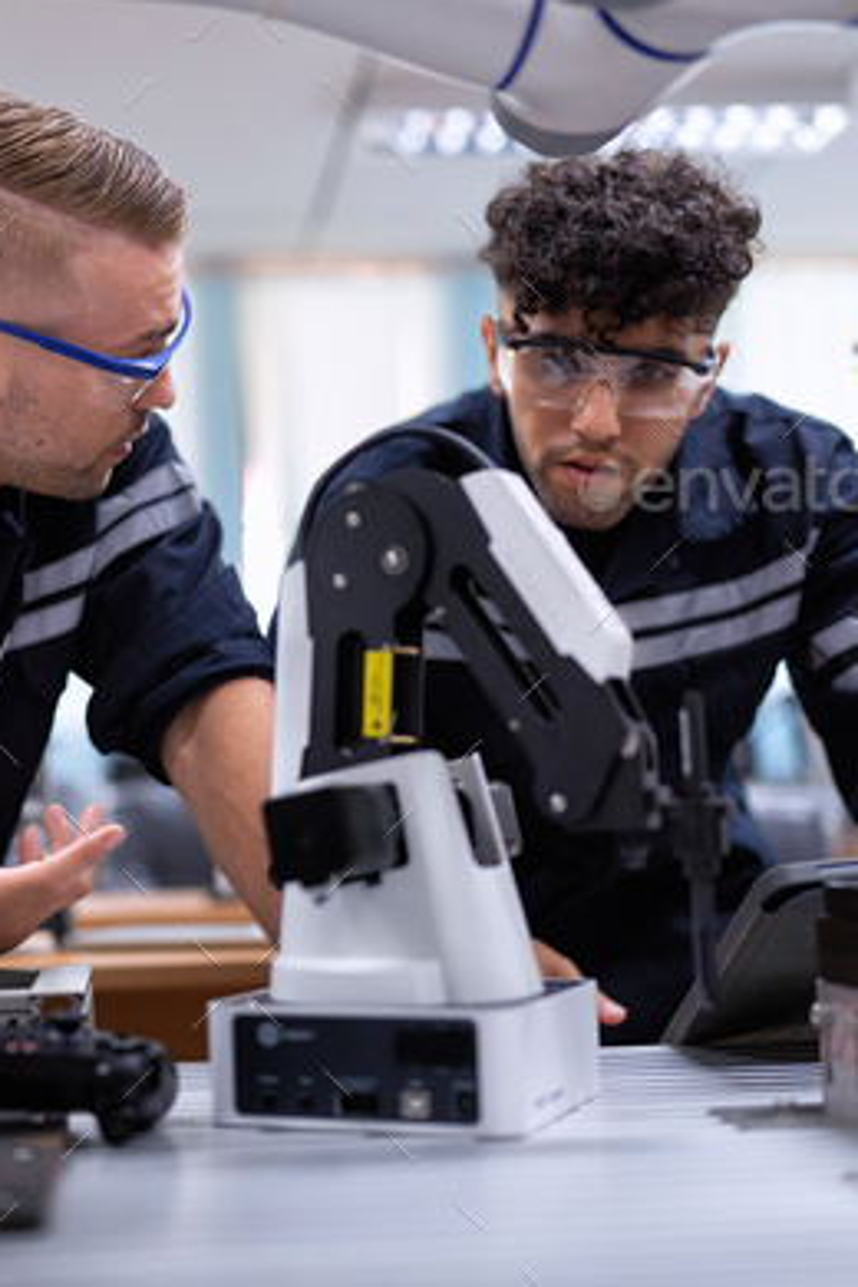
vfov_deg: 37.5
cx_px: 221
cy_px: 642
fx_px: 1895
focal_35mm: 53
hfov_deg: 25.2
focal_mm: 35
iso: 1000
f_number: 1.4
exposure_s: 1/1000
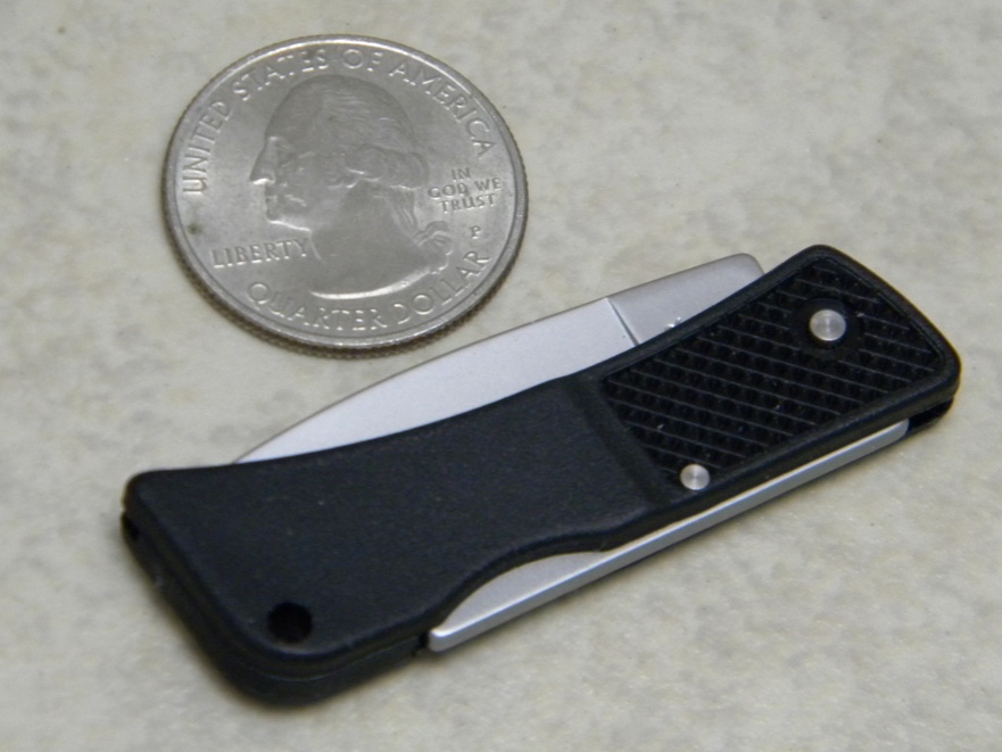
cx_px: 495
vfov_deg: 8.8
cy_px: 344
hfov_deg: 11.8
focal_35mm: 168
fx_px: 4864
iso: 400
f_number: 5
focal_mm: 26.8
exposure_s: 1/20.7
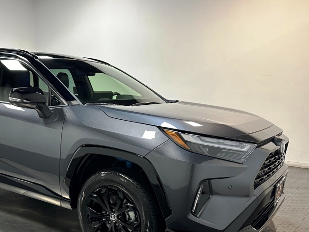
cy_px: 160
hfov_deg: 49.2
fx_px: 330
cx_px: 100
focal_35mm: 37
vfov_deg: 38.1
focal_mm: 6.86
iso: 320
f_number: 1.78
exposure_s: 1/60
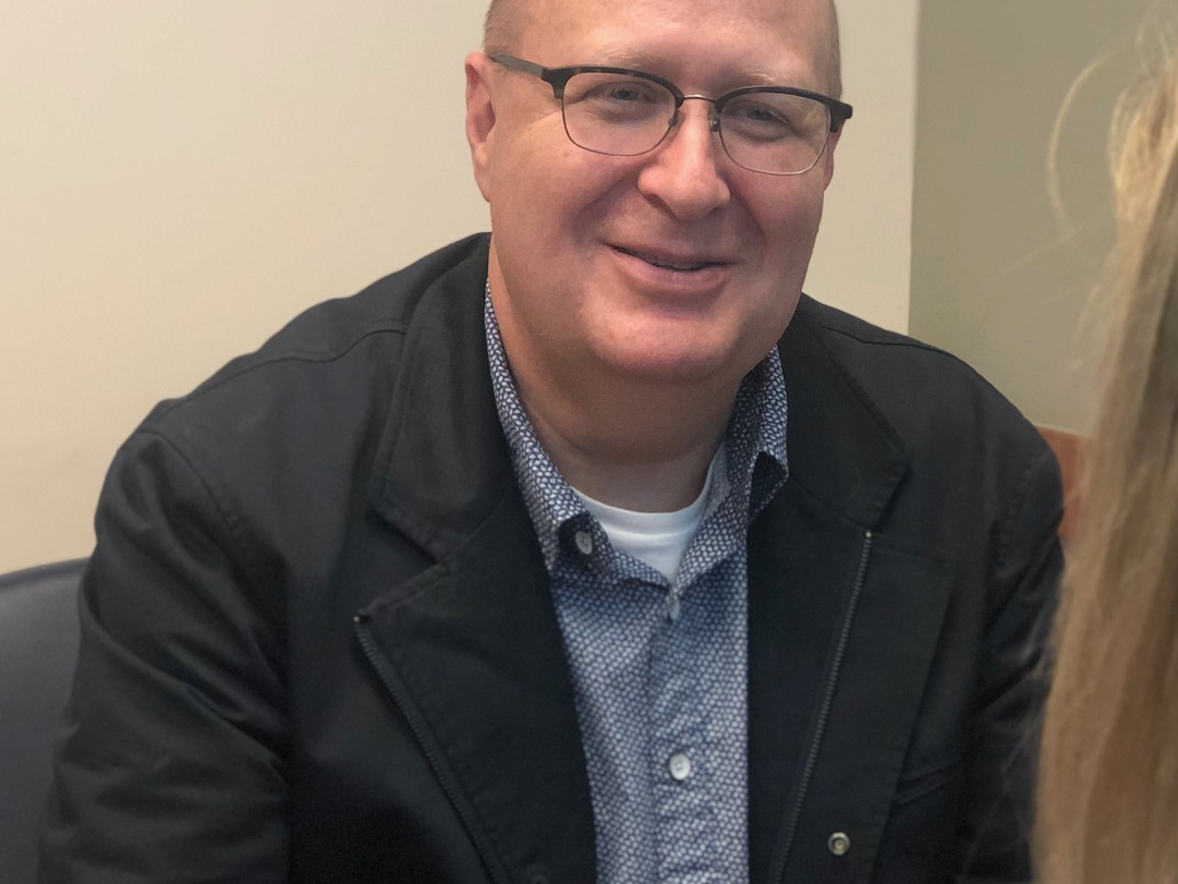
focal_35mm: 97
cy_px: 458
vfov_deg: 15.2
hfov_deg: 20.2
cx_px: 797
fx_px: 3301
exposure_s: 1/40
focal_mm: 6
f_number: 2.4
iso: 80
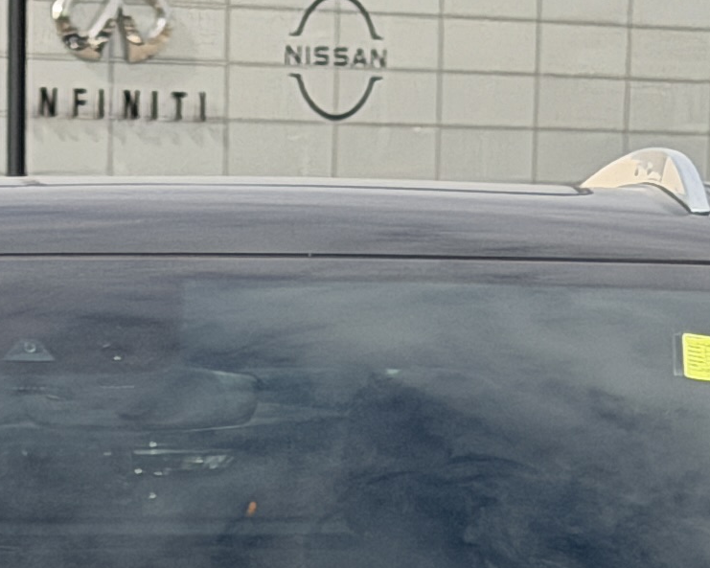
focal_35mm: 255
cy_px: 1337
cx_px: 111
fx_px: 5359
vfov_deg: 5.8
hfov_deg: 7.6
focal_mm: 6.76
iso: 80
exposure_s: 1/4587
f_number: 1.78
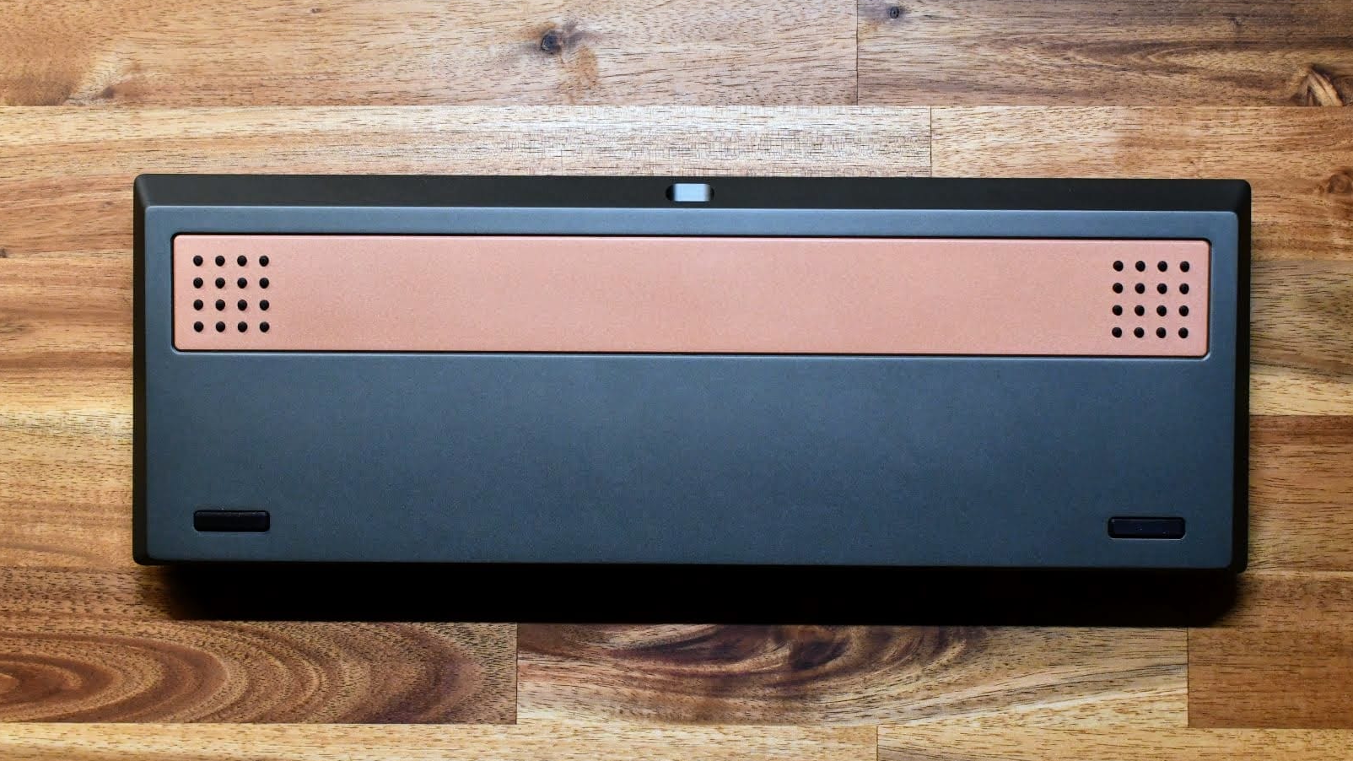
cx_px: 678
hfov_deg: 37.9
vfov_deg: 21.8
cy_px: 406
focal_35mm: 55
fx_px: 1973
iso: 1600
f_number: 5
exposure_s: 1/160
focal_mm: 35
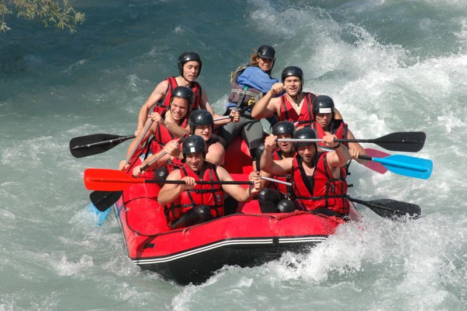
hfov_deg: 6.9
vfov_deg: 4.6
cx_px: 234
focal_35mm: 300
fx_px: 3888
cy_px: 156
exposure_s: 1/500
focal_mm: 200
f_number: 6.3
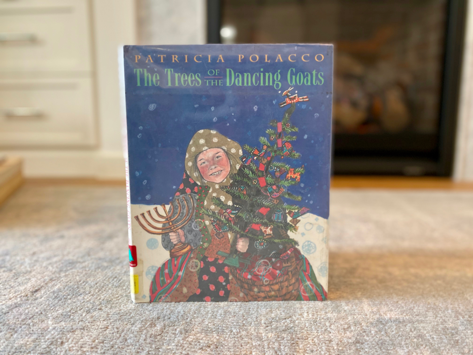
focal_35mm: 26
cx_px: 236
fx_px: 355
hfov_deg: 67.3
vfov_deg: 53.1
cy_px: 178
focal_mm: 4.25
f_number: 1.8
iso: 200
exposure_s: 1/60
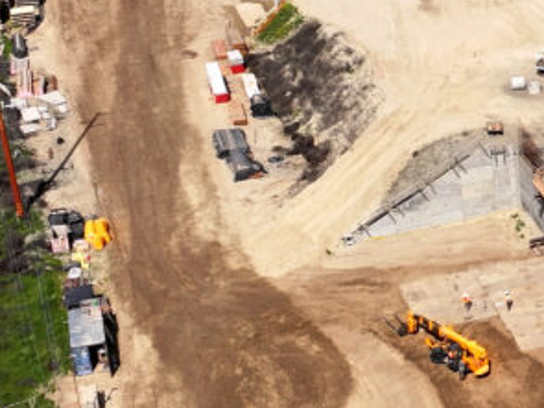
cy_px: 198
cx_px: 813
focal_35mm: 104
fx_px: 1634
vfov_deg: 14.2
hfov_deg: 17.1
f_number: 2.8
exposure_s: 1/2500
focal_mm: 12.29
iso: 100
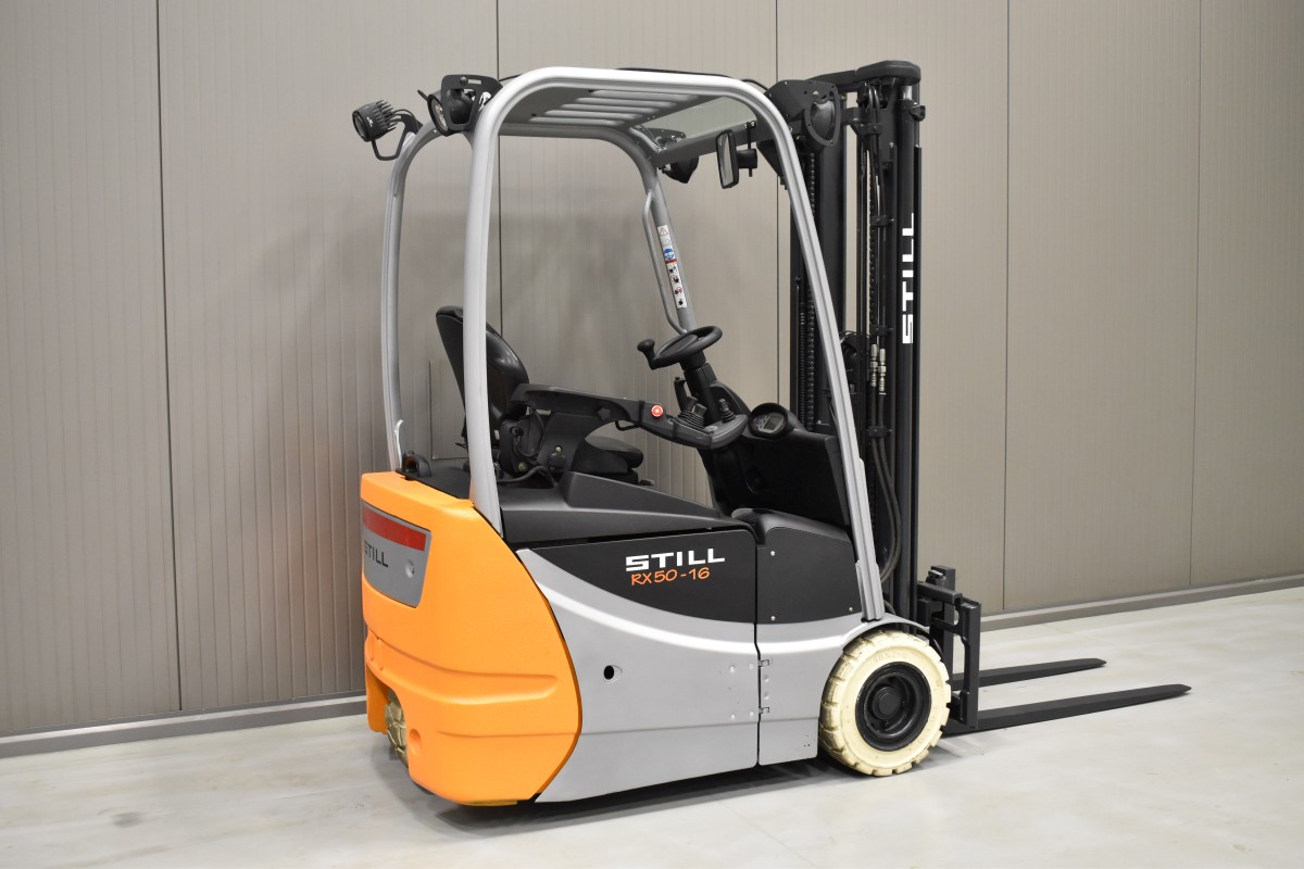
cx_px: 652
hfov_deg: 53.1
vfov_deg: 36.9
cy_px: 434
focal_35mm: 36
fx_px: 1304
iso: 1600
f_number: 5
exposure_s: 1/40
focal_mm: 24
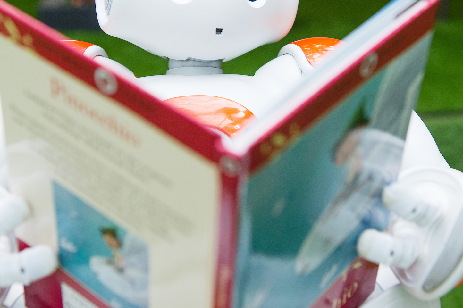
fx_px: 823
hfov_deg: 31.4
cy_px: 103
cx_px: 222
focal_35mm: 64
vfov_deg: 21.1
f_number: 4.5
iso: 640
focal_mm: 42
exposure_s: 1/250
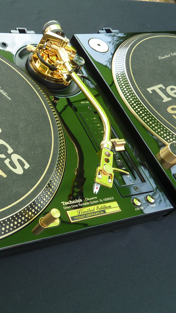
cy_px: 157
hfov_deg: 28.7
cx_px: -23
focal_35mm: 37
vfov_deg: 54.0
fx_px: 307
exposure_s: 1/100
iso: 80
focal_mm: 4.1
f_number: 3.3
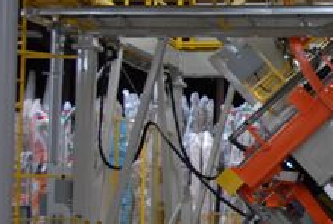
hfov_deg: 18.0
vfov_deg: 13.1
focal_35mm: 105
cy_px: 143
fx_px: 973
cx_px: 442
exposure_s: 1/30
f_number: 4
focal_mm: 24
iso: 900
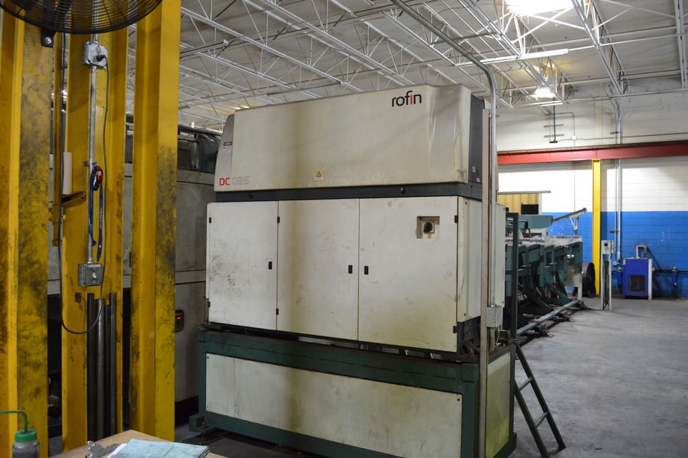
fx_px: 573
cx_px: 344
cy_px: 229
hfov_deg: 62.0
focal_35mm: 30
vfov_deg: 43.5
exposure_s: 1/15
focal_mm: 20
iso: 1250
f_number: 3.8
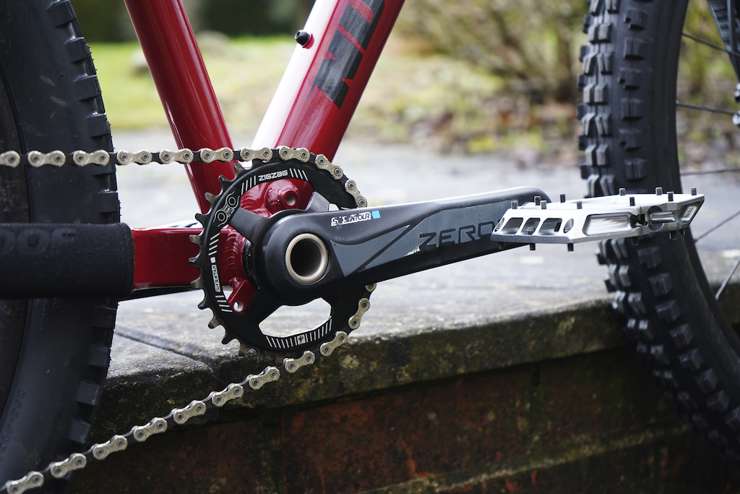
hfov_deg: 28.8
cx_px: 370
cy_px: 247
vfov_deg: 19.5
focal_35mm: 70
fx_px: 1439
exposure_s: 1/100
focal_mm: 70
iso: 800
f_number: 5.6
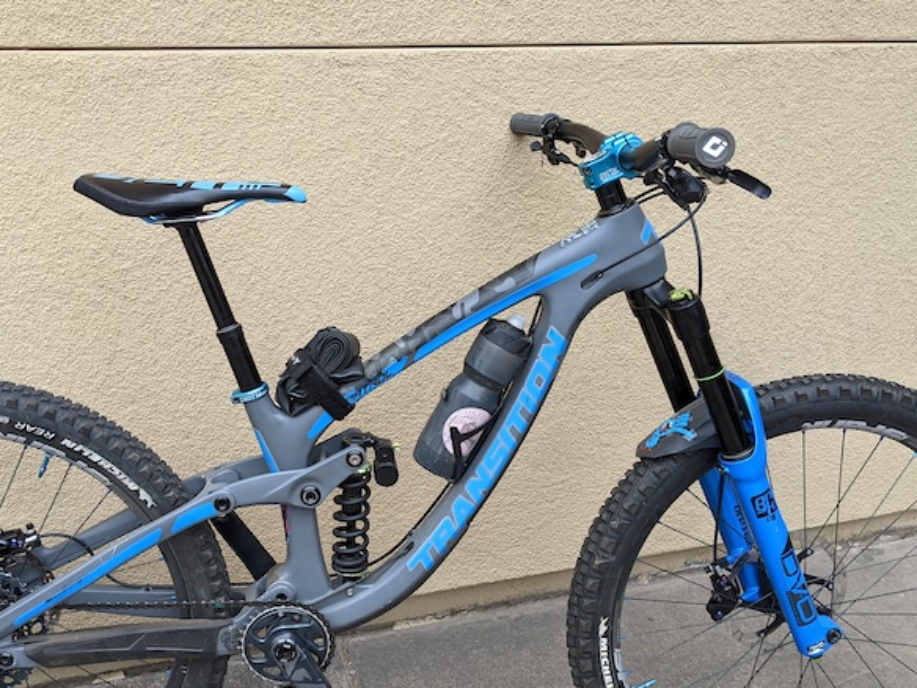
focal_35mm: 37
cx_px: 396
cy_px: 379
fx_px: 980
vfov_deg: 38.6
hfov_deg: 50.0
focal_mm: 4.38
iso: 80
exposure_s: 1/120
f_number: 1.73
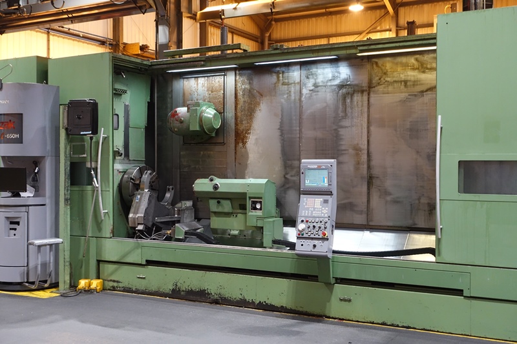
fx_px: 617
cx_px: 258
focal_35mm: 43
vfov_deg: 31.2
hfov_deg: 45.4
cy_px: 172
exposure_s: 1/25
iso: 800
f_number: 2.8
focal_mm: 15.94
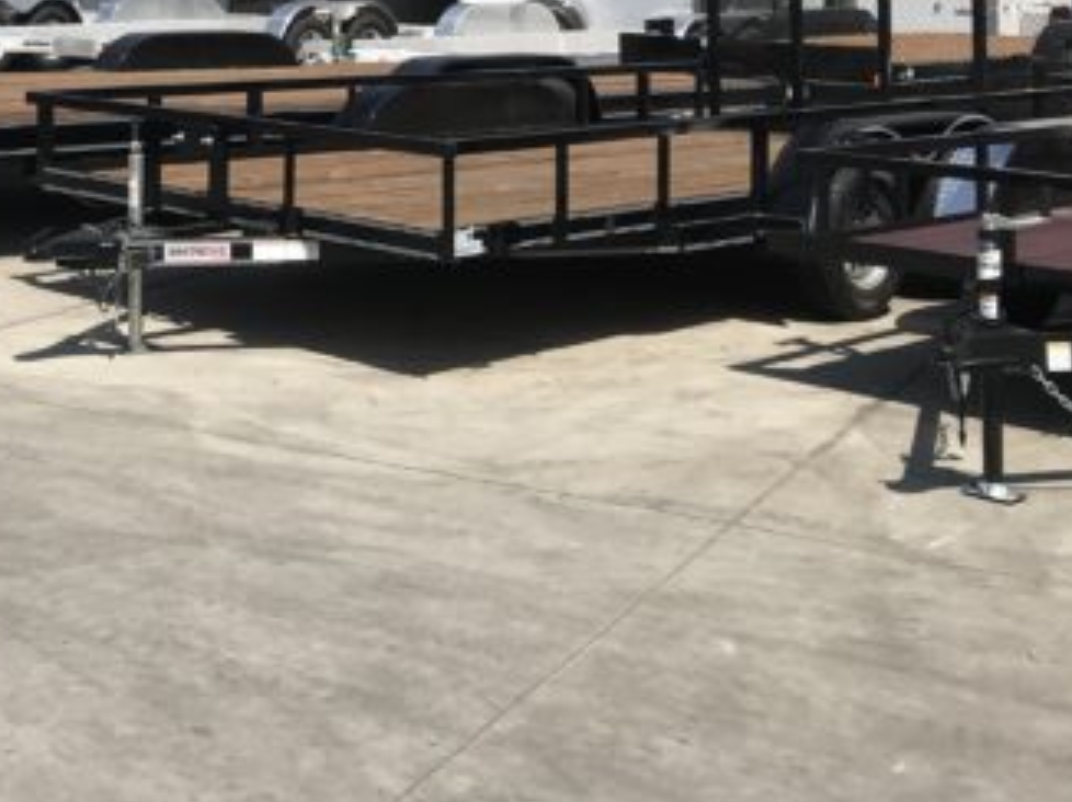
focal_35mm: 66
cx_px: 10
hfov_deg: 27.8
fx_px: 2042
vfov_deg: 20.9
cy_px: -118
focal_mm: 3.99
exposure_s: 1/2994
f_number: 1.8
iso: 20
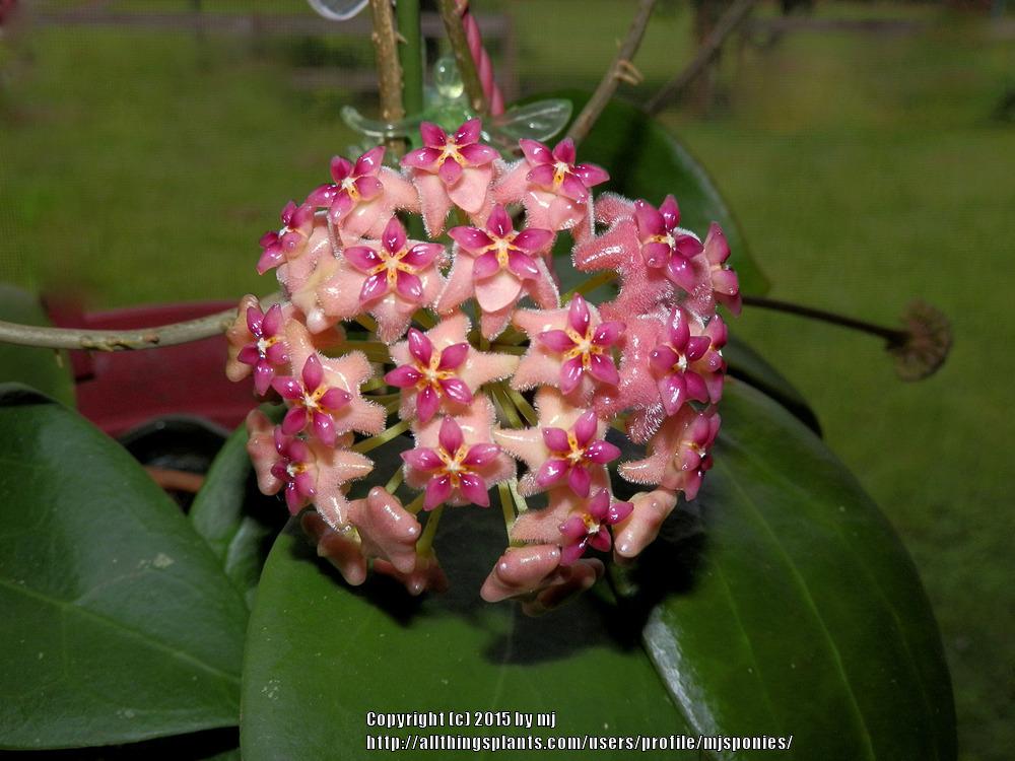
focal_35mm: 42
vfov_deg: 34.3
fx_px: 1232
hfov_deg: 44.8
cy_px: 380
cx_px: 508
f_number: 8
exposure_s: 1/60
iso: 100
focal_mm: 7.6
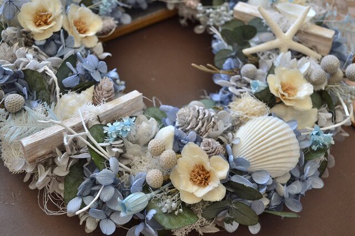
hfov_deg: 45.0
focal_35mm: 44
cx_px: 178
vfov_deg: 30.8
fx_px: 429
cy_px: 118
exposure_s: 1/80
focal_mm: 29
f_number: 4.5
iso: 400
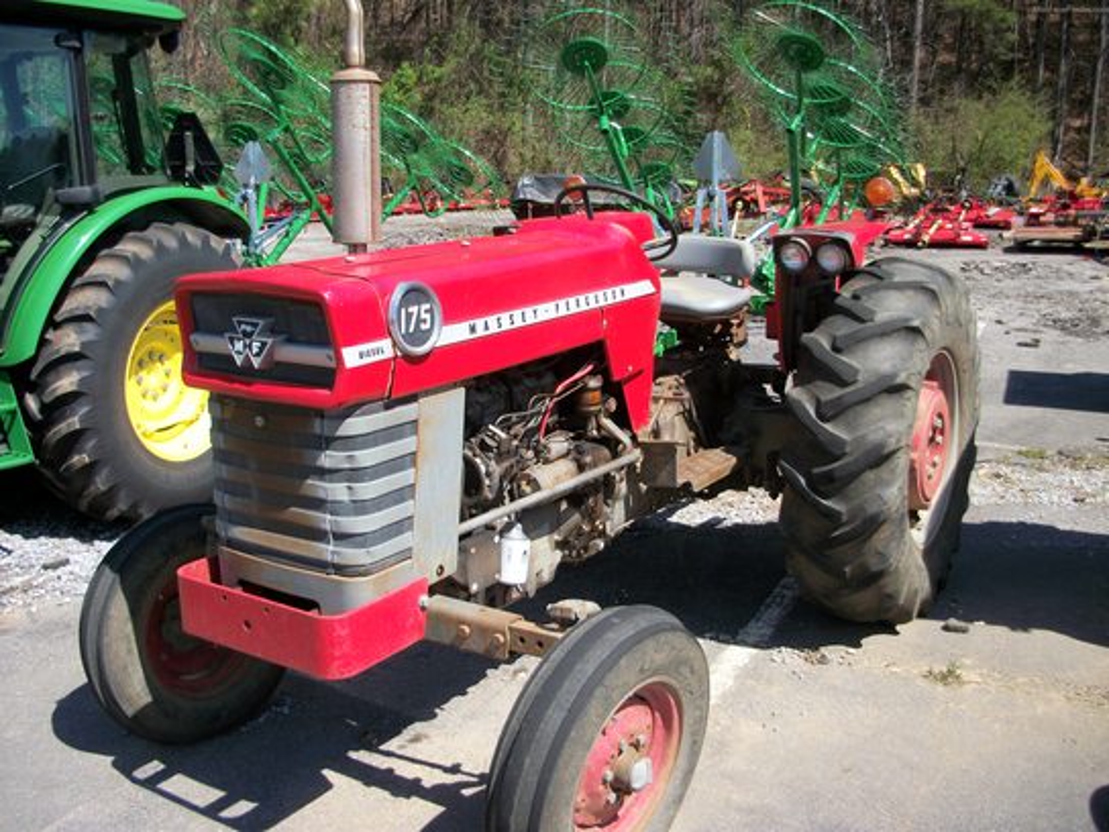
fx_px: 1121
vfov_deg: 40.7
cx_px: 554
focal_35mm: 35
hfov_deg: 52.6
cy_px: 416
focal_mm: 6.3
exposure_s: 1/800
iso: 80
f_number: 3.1
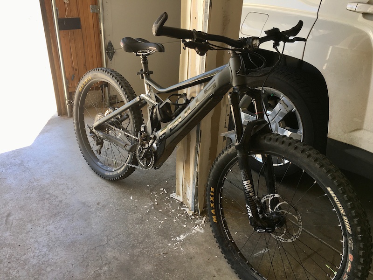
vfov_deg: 48.2
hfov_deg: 61.7
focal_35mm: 29
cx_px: 186
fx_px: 312
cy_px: 140
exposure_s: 1/120
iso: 25
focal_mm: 4.15
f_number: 2.2
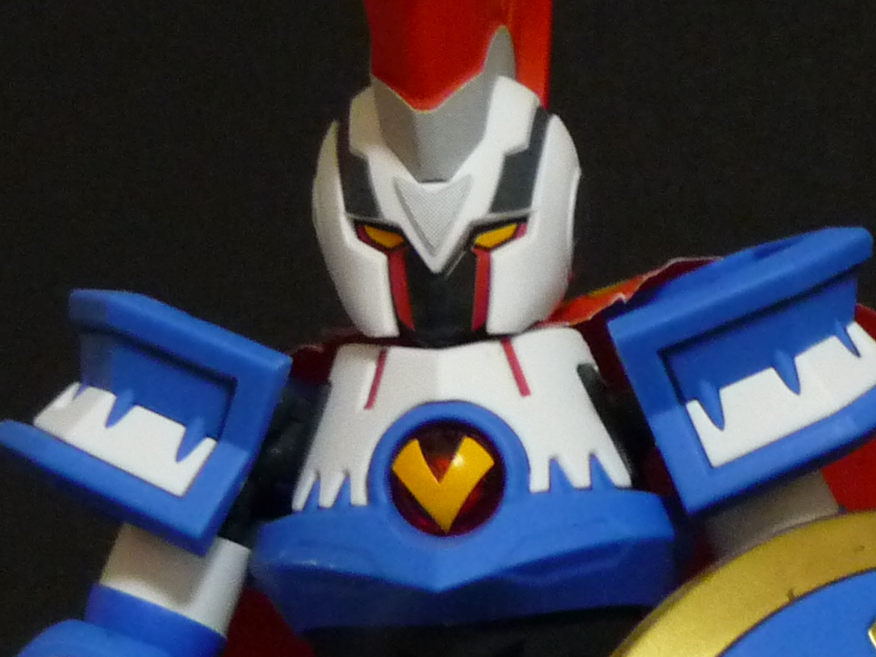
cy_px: 820
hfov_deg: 8.1
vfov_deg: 6.2
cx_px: 1232
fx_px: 6074
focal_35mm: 240
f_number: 4.5
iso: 400
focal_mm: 11.3
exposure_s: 1/8
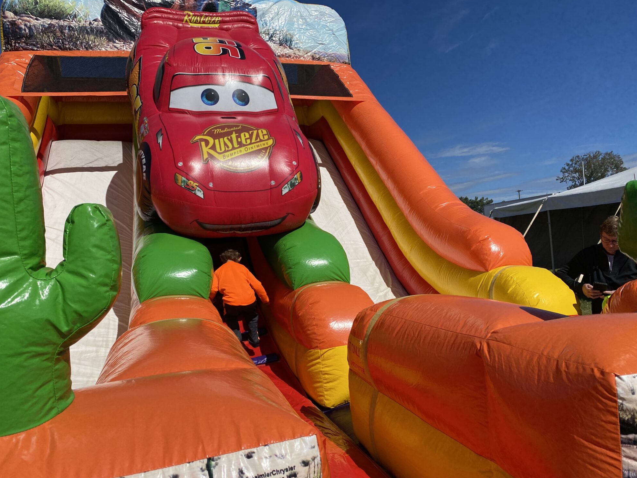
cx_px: 309
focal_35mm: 27
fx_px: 497
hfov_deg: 65.3
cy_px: 241
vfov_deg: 51.4
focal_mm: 4.25
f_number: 1.8
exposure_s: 1/5495
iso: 32
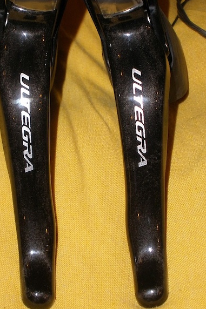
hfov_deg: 21.2
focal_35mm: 64
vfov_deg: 31.3
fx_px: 550
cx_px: 82
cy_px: 119
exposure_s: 1/40
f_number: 4
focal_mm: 7.7
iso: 160
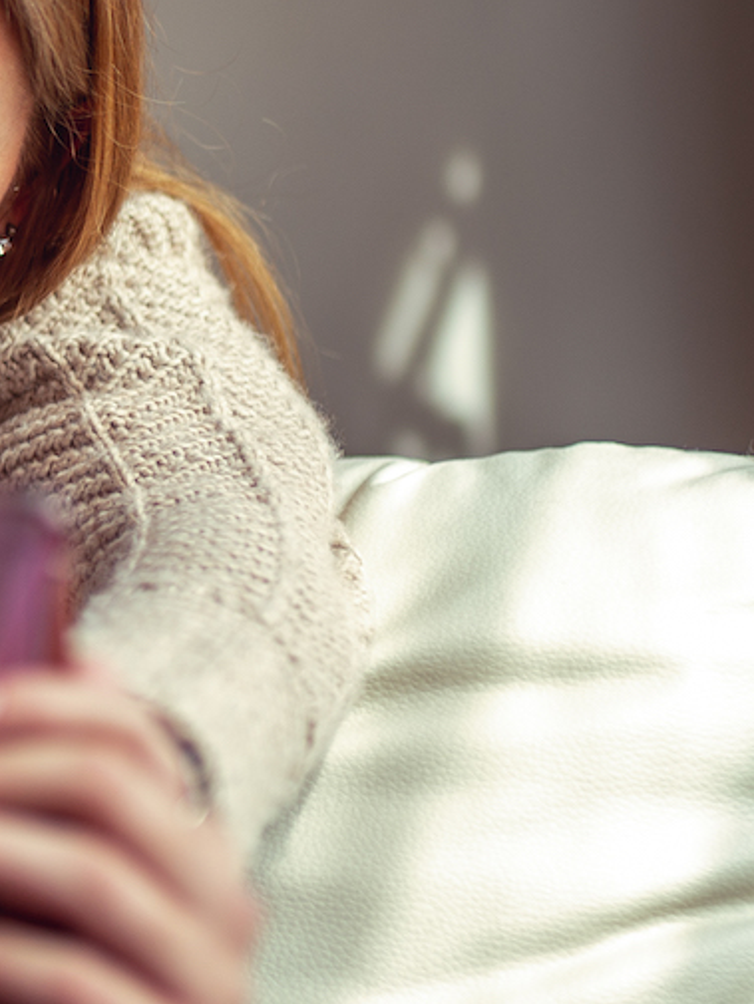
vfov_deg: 13.6
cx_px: -497
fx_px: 4209
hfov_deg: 9.8
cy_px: 397
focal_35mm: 145
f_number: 1.4
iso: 64
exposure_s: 1/640
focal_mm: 35
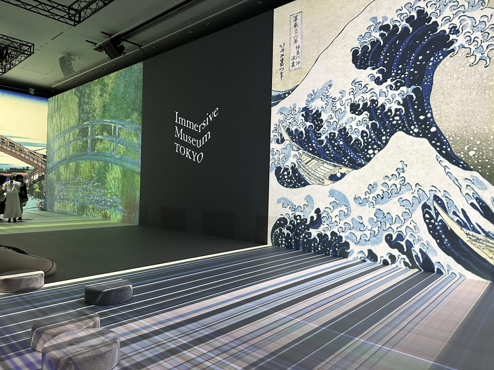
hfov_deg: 71.6
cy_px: 185
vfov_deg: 56.8
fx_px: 343
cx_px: 247
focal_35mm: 24
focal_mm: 6.86
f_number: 1.78
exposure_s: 1/60
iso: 800
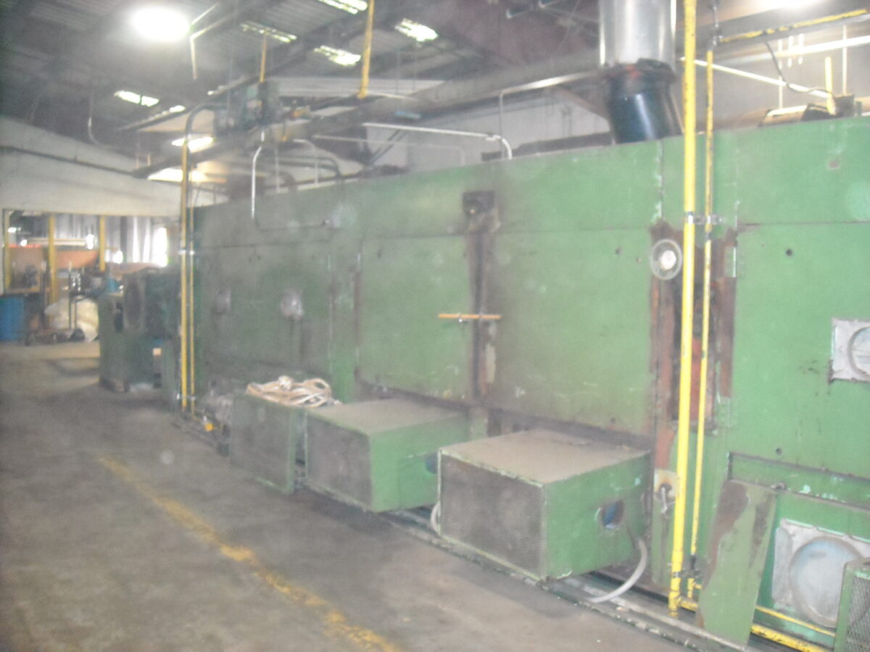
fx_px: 880
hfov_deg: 52.6
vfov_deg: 40.7
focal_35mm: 35
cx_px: 435
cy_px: 326
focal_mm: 5.7
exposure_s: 1/60
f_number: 2.8
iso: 1181
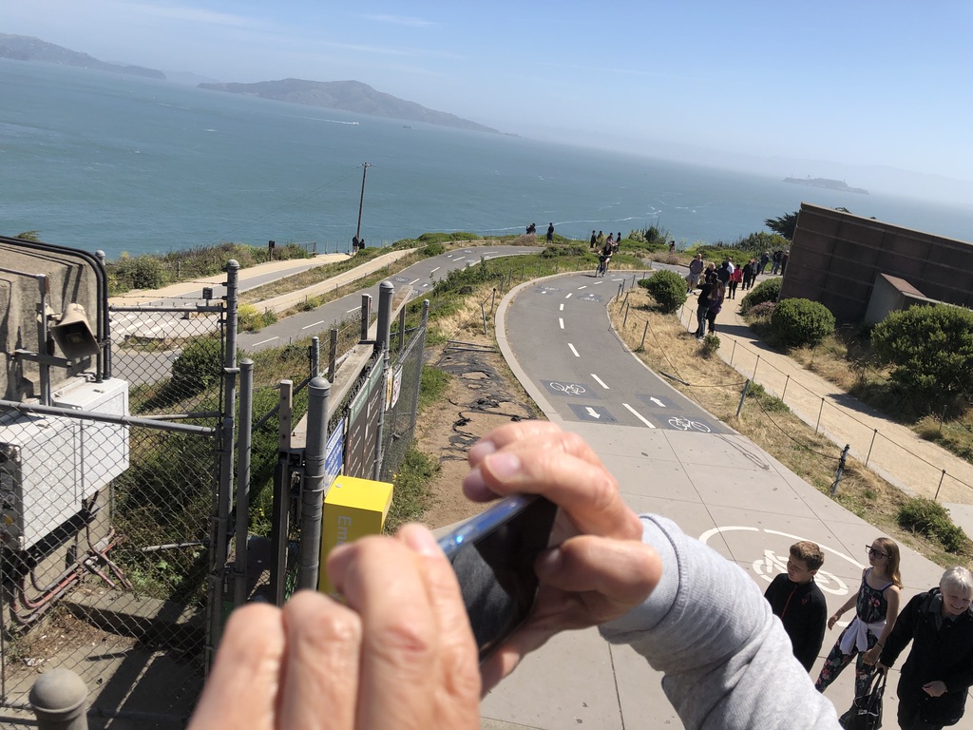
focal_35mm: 28
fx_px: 787
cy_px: 365
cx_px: 486
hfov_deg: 63.4
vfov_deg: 49.7
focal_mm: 4
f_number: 1.8
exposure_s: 1/2404
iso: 25
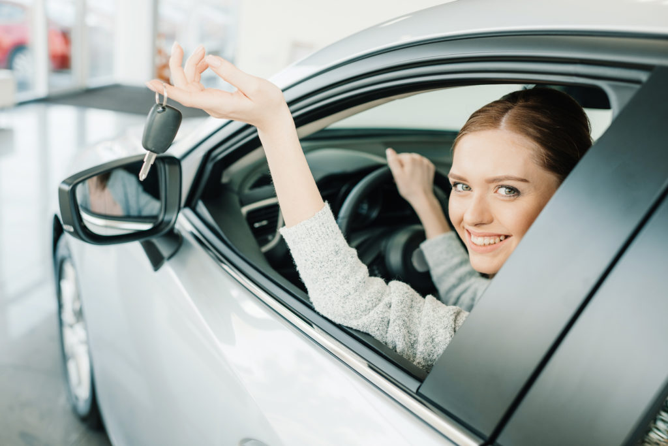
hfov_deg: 54.4
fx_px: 649
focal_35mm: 35
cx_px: 334
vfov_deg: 37.9
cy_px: 223
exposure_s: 1/200
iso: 100
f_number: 2.8
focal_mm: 35
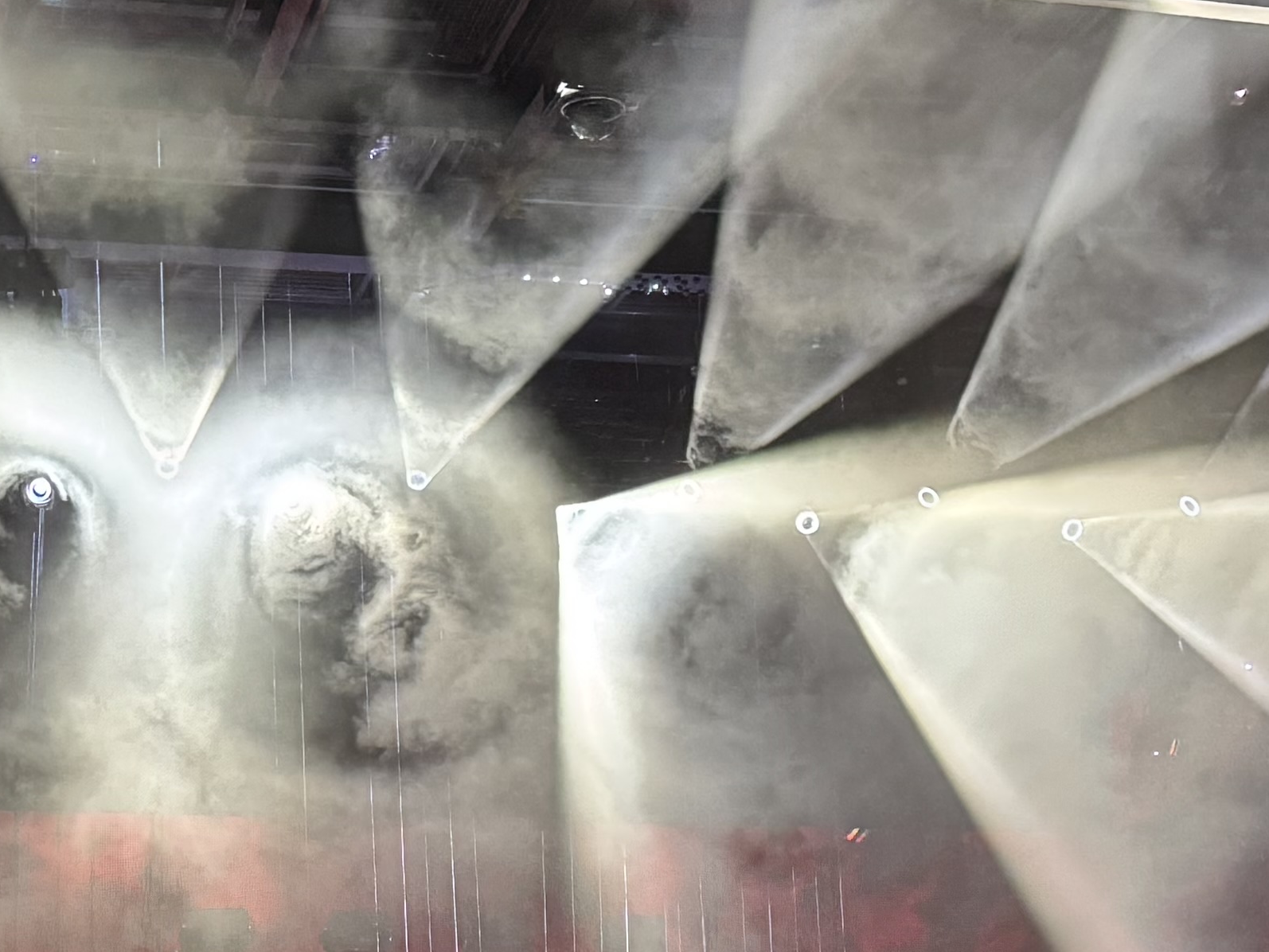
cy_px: 837
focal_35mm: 86
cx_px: 291
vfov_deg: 17.0
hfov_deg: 22.5
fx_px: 3153
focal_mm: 6.76
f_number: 1.78
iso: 500
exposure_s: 1/60
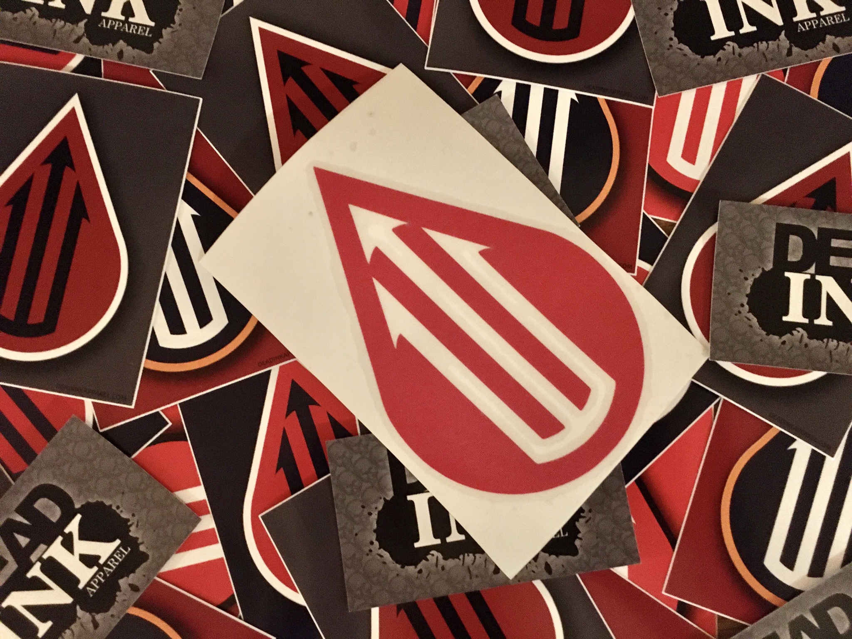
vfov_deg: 48.2
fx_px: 714
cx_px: 426
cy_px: 320
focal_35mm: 29
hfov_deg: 61.7
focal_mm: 4.15
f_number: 2.2
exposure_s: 1/15
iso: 640
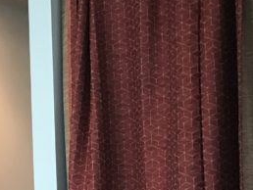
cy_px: 181
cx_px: -51
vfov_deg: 13.2
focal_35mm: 111
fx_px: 812
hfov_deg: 16.9
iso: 50
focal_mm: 3.99
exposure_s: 1/15
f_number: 1.8
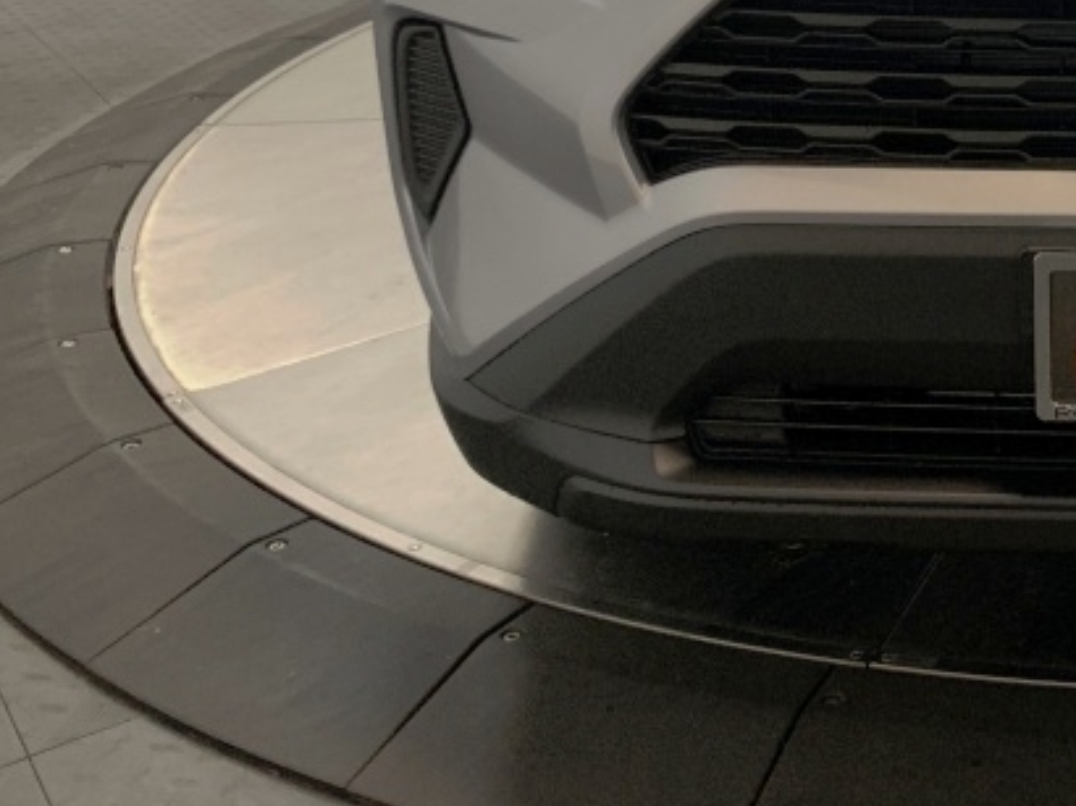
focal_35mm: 65
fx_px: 2019
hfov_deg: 27.2
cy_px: -18
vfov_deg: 21.7
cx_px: 1207
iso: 200
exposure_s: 1/60
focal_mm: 4.25
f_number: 1.8
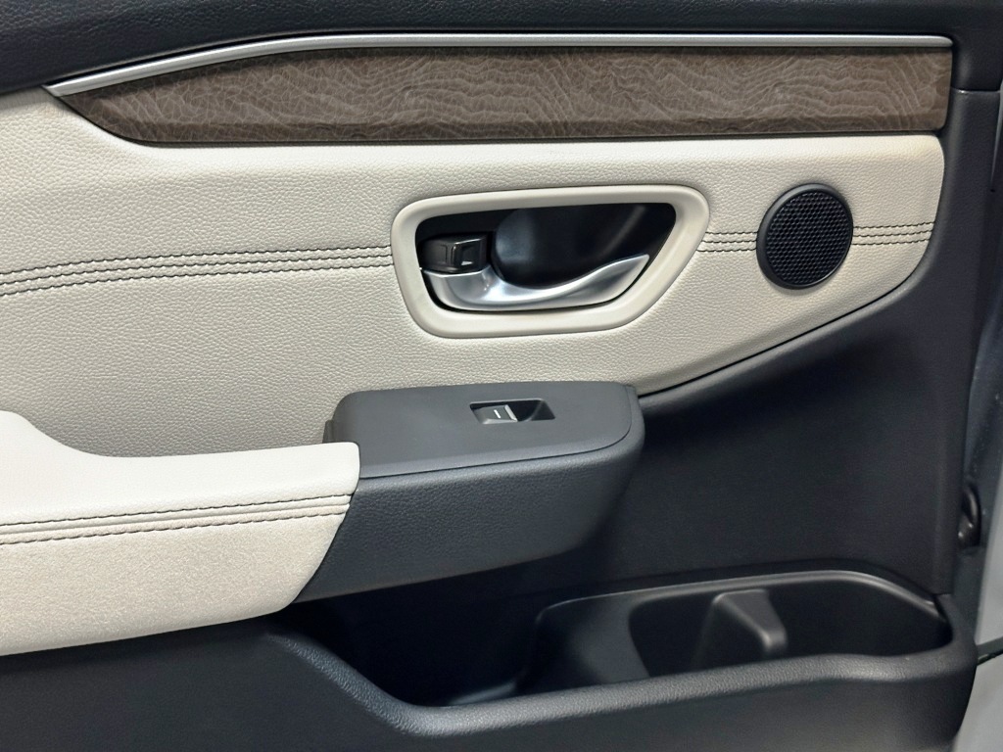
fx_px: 1391
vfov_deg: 30.3
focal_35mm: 48
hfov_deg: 39.7
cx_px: 502
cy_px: 376
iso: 400
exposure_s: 1/40
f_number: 1.78
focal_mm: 6.86
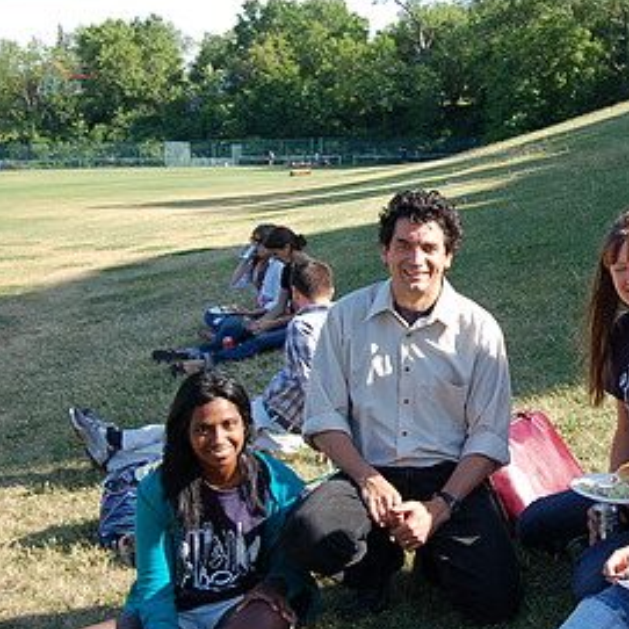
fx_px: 1254
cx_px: 569
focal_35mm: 61
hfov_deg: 27.1
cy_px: 265
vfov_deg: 28.1
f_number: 7.1
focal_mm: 26
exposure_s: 1/200
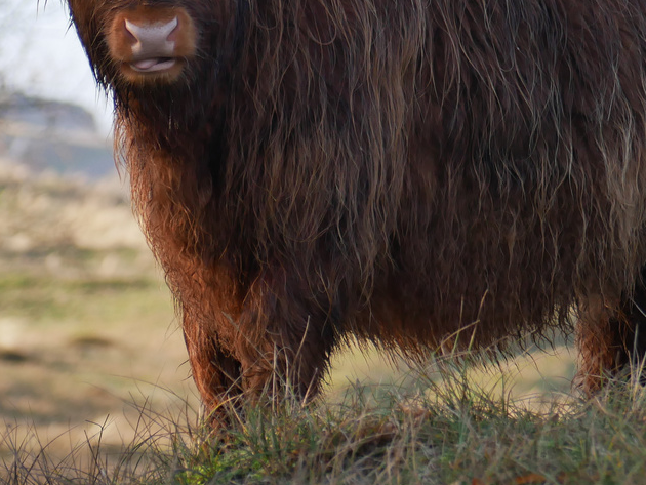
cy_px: 35
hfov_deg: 3.6
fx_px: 10231
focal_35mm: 548
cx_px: 448
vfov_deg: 2.7
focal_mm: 120
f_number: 5
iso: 250
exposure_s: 1/250
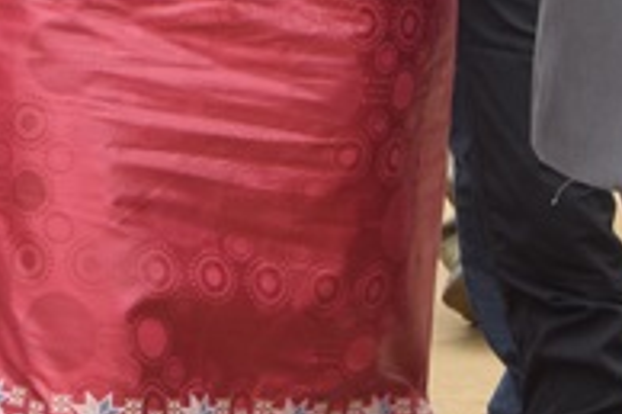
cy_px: -396
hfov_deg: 7.3
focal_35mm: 279
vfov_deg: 4.8
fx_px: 4816
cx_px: -349
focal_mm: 36
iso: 320
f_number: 13
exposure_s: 1/200
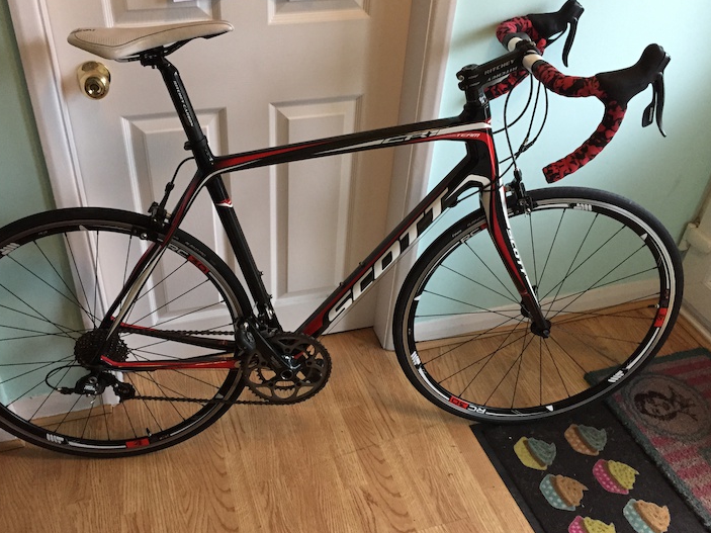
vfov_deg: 42.9
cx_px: 308
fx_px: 678
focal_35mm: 33
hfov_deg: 55.2
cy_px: 260
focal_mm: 4.15
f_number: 2.2
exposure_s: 1/24
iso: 250
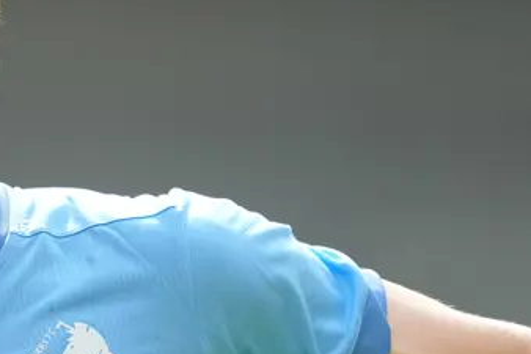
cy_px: 488
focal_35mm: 1422
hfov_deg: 1.5
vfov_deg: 1.0
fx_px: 20963
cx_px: -190
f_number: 3.5
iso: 1000
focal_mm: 400
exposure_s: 1/4000
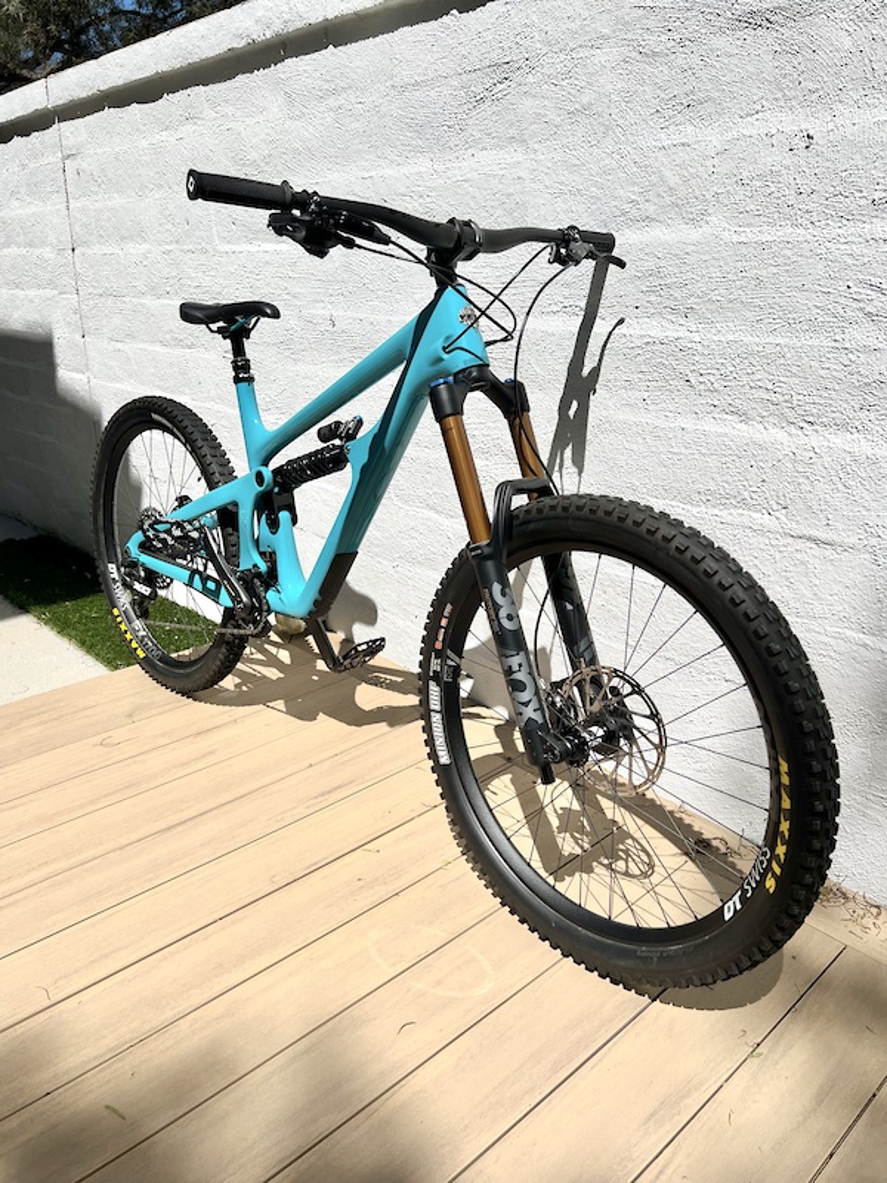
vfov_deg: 67.3
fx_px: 888
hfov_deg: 53.1
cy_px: 592
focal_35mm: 26
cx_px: 444
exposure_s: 1/11364
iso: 50
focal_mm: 5.7
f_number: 1.5
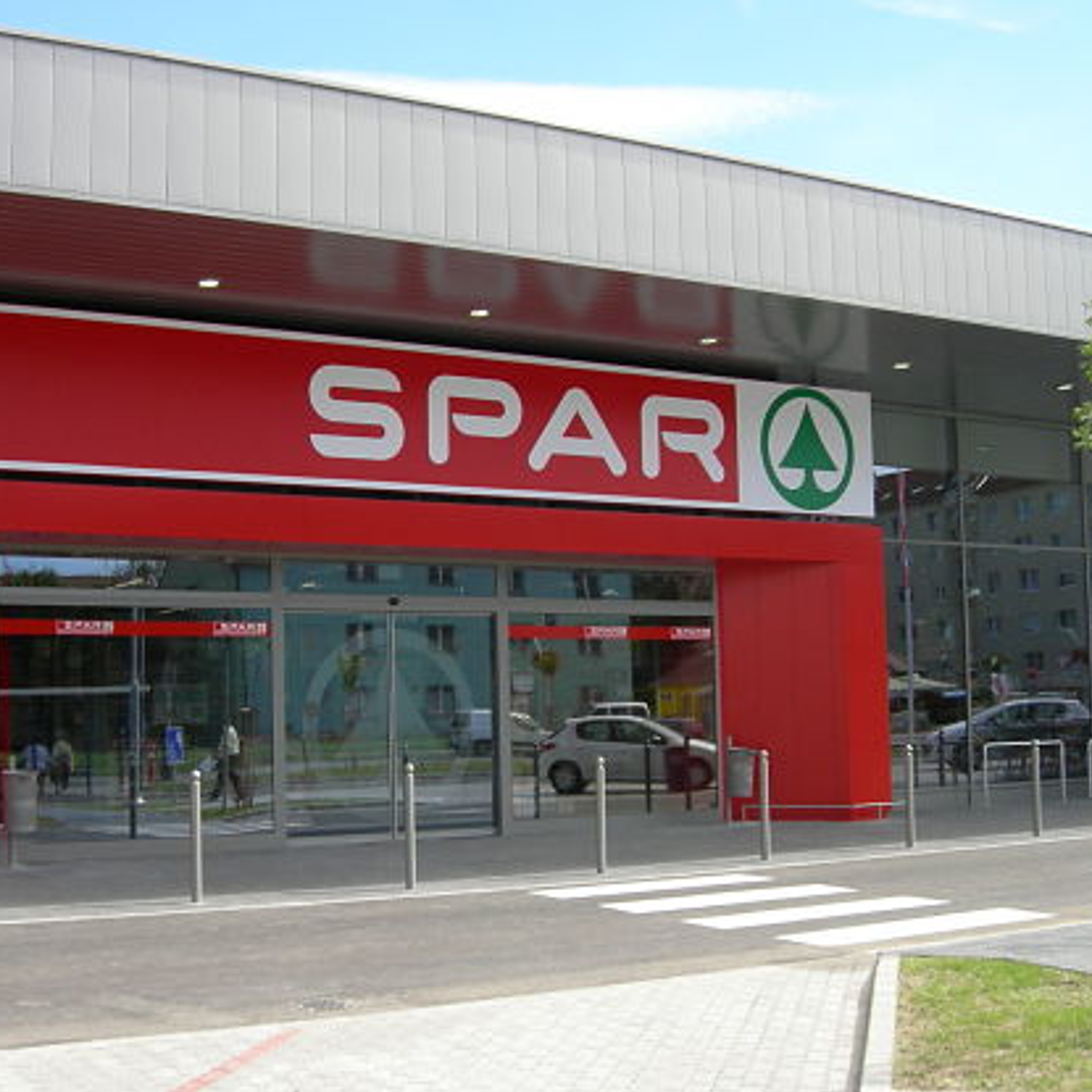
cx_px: 482
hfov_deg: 36.7
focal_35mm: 46
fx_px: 1642
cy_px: 547
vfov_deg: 36.8
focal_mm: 7.5
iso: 64
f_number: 5.4
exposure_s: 1/162
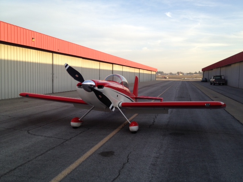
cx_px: 122
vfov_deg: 40.7
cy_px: 91
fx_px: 246
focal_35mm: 35
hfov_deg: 52.6
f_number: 2.4
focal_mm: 4.28
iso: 50
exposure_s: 1/468
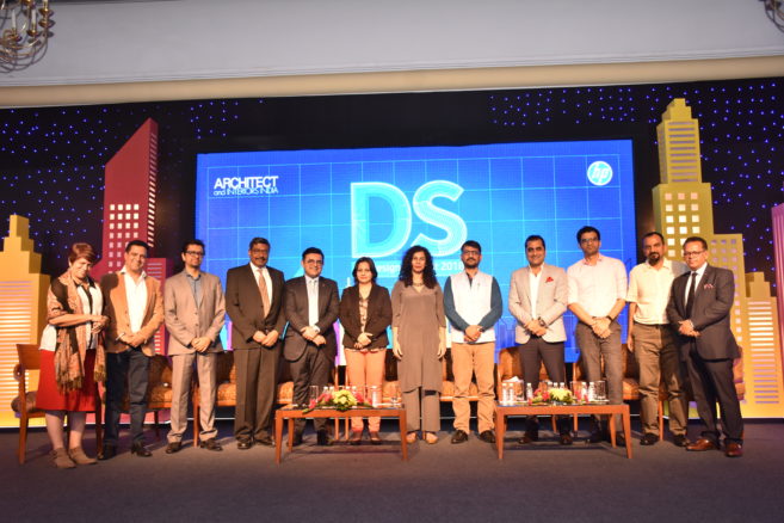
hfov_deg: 55.1
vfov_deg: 38.4
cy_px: 262
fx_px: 751
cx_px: 392
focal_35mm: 34
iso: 800
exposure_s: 1/125
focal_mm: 23
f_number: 4
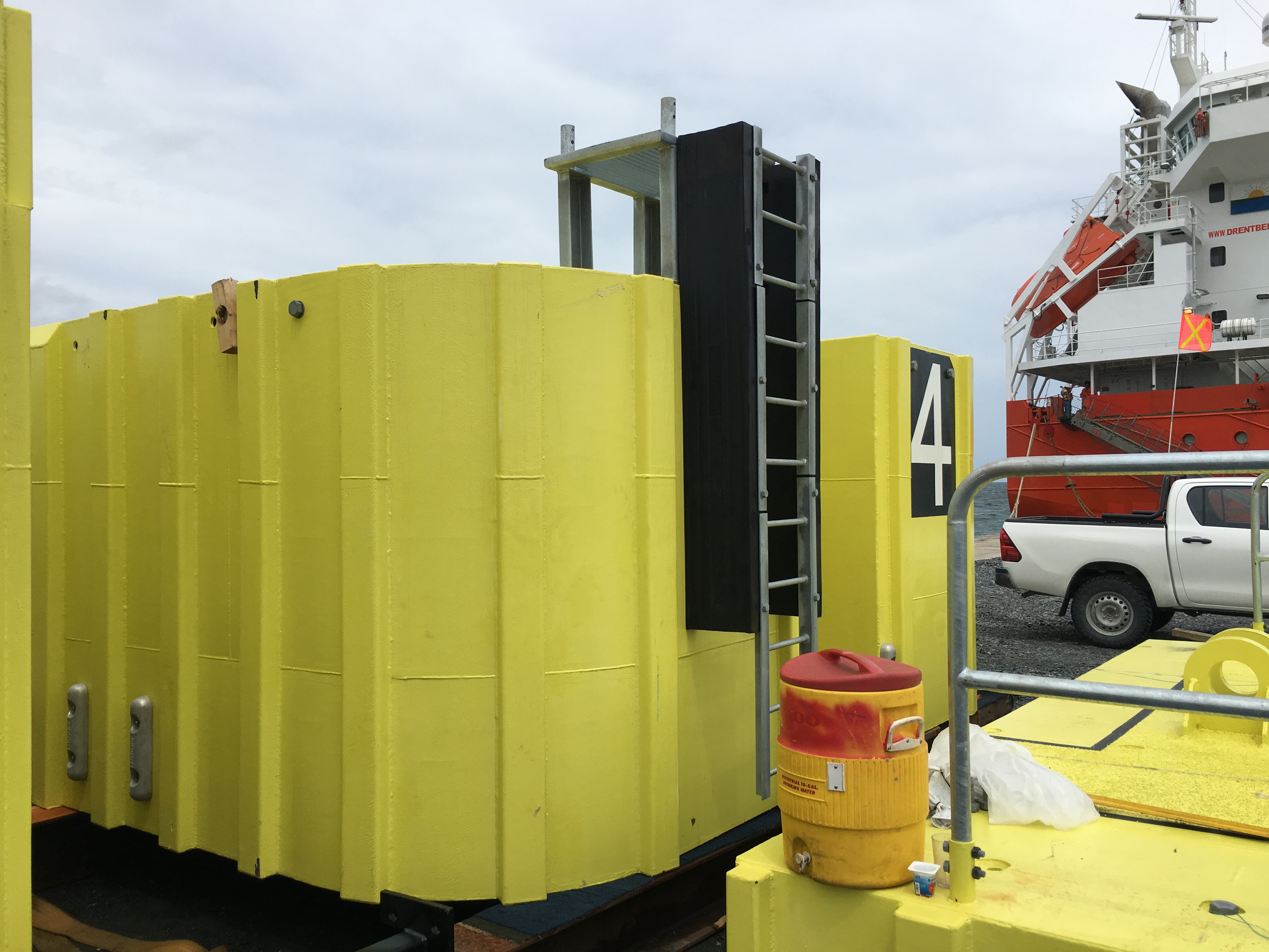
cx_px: 634
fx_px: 1063
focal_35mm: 29
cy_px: 476
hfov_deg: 61.7
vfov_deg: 48.2
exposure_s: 1/2404
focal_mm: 4.15
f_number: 2.2
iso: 25
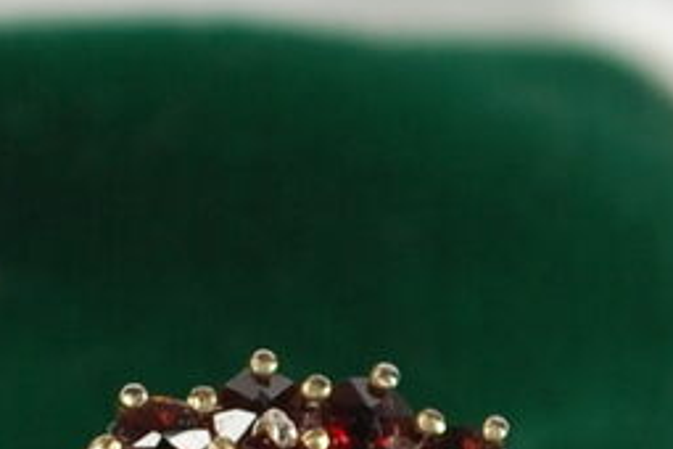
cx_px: -145
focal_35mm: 549
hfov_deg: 3.7
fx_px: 10269
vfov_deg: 2.5
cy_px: 549
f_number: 5.6
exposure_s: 1/125
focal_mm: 55
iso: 280
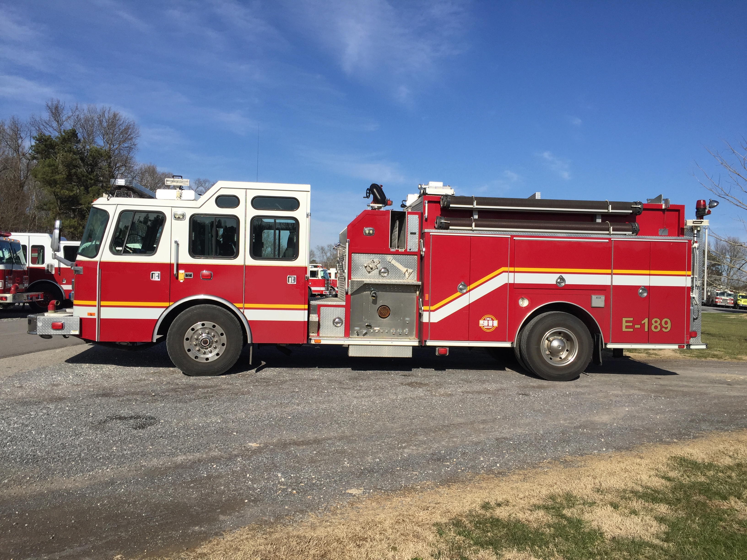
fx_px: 626
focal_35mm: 29
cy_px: 280
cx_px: 374
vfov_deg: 48.2
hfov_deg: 61.7
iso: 32
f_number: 2.2
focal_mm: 4.15
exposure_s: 1/3049
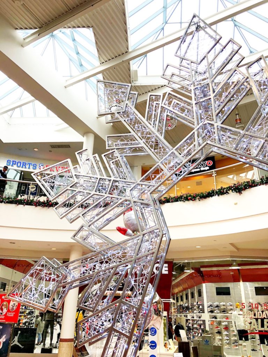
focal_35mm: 28
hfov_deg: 49.7
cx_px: 134
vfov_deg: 63.4
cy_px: 178
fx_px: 289
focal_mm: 4
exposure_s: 1/120
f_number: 1.8
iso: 40
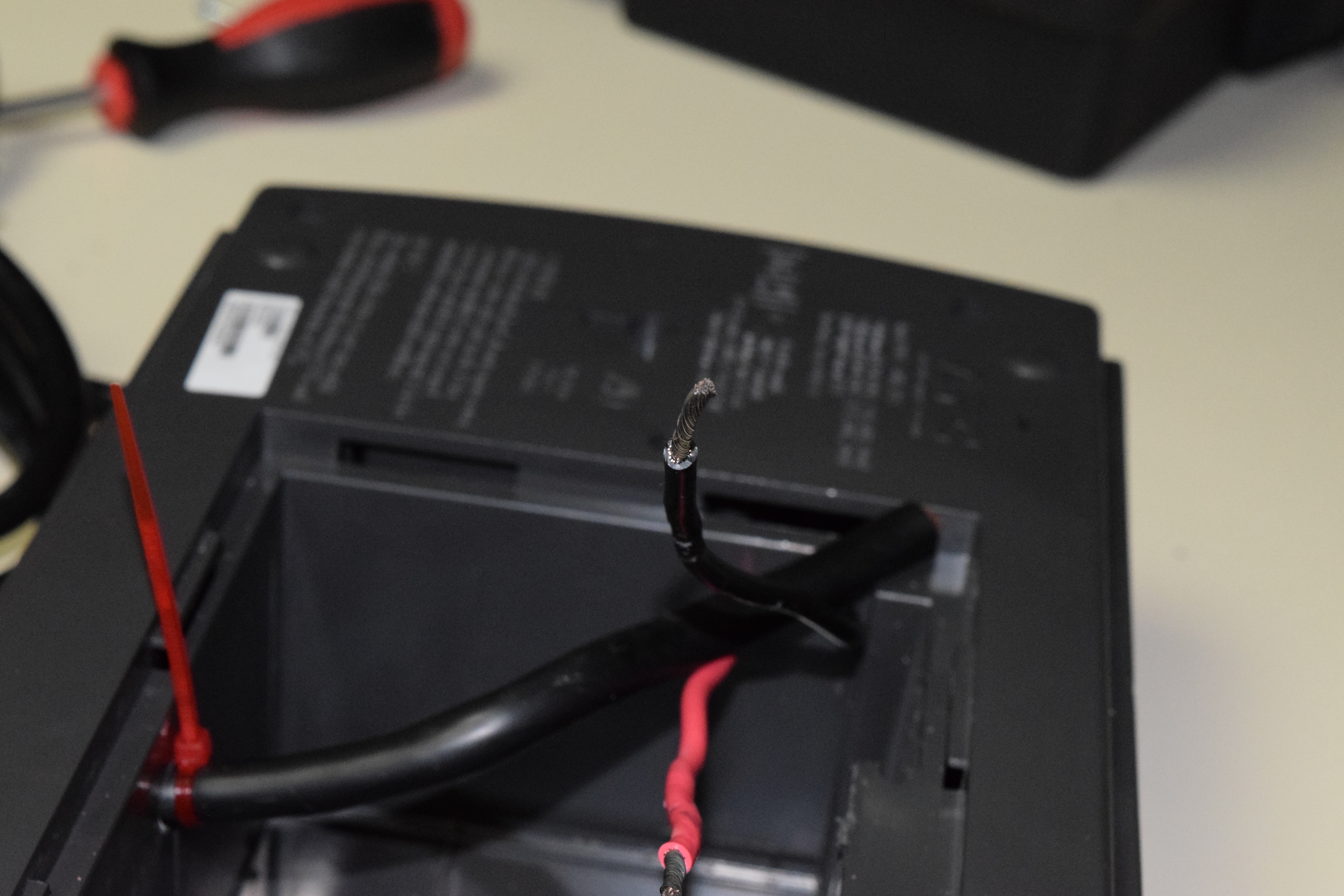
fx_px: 2912
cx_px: 672
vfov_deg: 17.5
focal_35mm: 78
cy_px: 448
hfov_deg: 26.0
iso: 4000
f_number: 13
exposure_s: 1/80
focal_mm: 52
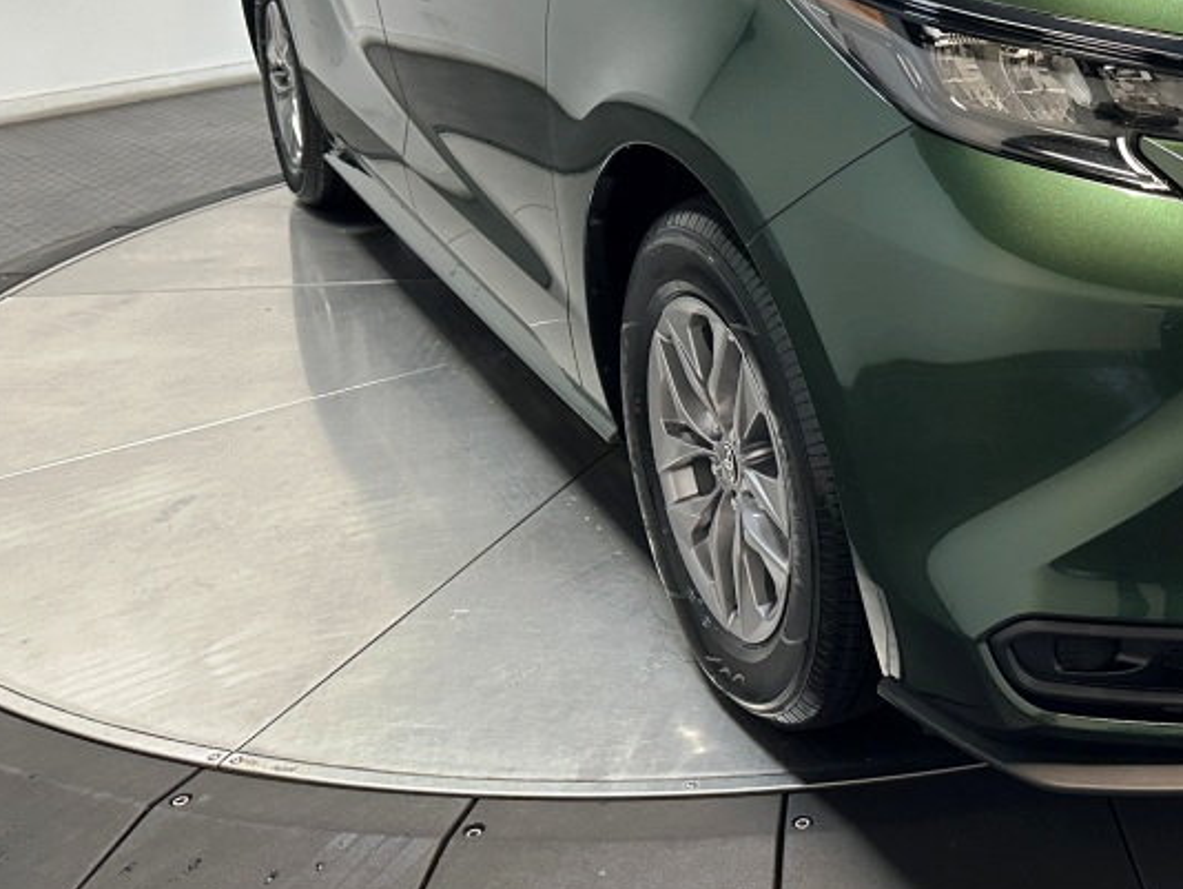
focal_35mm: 46
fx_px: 1573
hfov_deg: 38.1
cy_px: 173
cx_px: 1090
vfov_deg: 30.7
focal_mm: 6.86
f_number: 1.78
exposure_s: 1/60
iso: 400
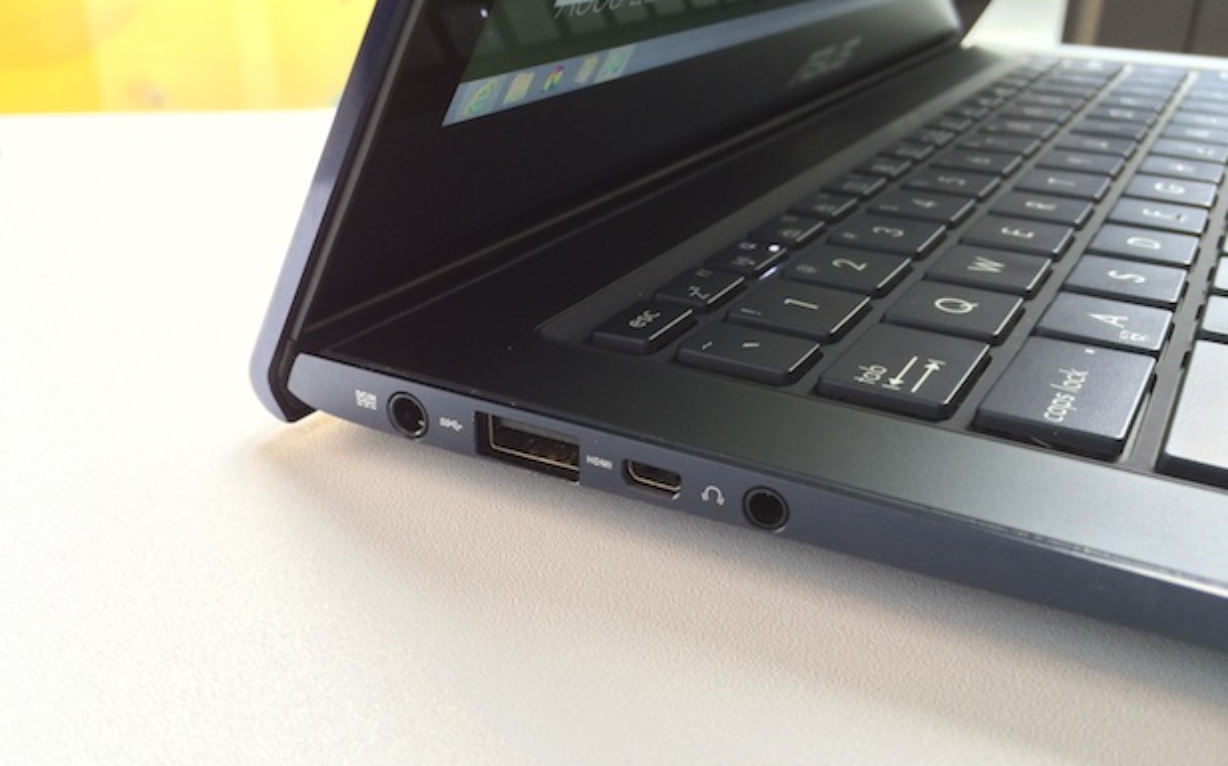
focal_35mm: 33
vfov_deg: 38.1
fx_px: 1104
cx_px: 603
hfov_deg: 58.2
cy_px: 460
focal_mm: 4.12
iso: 64
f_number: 2.2
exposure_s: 1/30
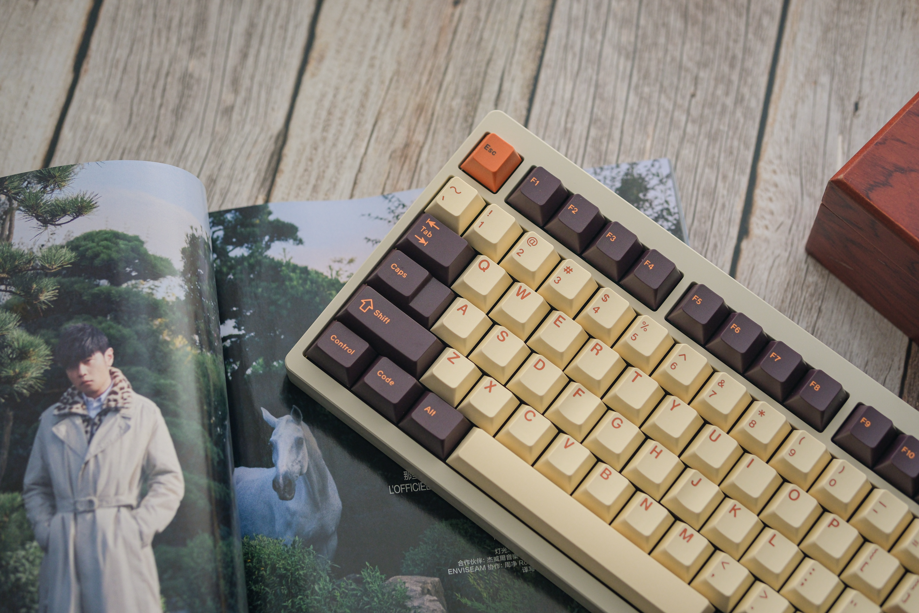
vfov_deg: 16.3
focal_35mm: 84
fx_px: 2144
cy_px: 306
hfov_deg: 24.2
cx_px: 460
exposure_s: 1/210
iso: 800
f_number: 2.5
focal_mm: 56
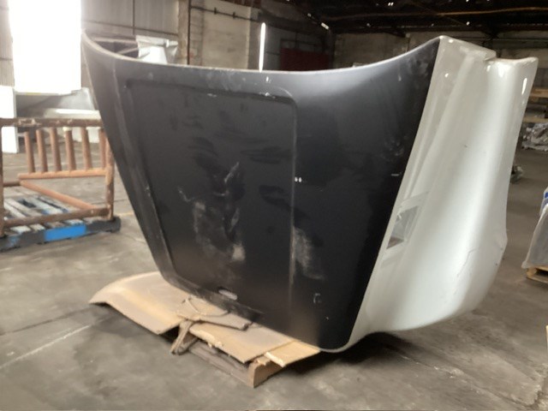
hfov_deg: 58.4
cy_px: 206
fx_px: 491
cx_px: 274
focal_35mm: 31
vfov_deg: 45.4
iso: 320
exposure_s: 1/33
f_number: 2.4
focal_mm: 3.3
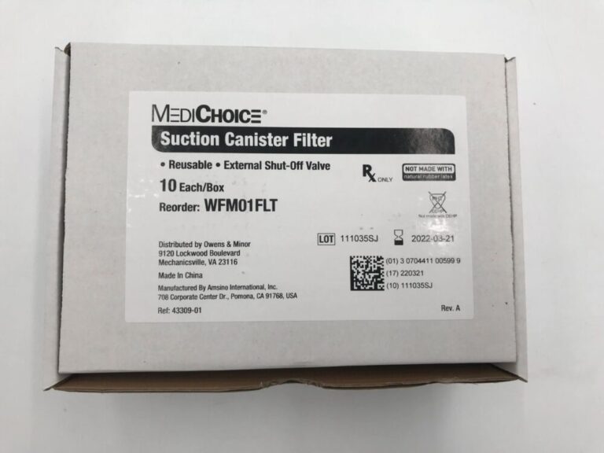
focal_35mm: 28
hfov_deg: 63.4
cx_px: 302
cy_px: 226
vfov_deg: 49.7
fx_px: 489
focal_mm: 3.99
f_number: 1.8
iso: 20
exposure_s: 1/120
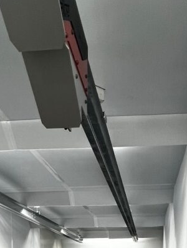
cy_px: 323
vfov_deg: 30.2
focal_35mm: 50
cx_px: 112
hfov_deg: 29.1
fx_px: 360
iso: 125
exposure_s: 1/120
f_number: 1.8
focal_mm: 1.57
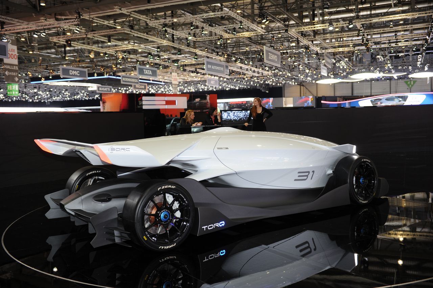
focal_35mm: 35
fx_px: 421
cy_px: 144
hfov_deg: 54.5
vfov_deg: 37.8
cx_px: 216
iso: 800
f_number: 4
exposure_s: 1/80
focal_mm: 35
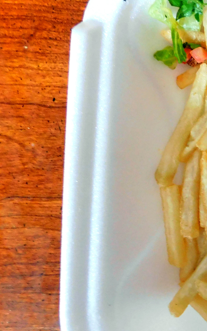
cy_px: 170
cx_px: 322
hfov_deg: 21.7
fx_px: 433
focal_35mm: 48
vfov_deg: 41.8
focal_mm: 4
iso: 400
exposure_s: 1/10
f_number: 3
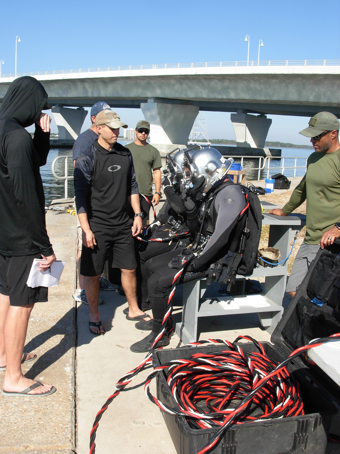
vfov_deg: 49.0
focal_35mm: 38
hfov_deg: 37.7
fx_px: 498
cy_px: 227
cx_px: 170
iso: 79
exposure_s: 1/418
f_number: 4.9
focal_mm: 6.3
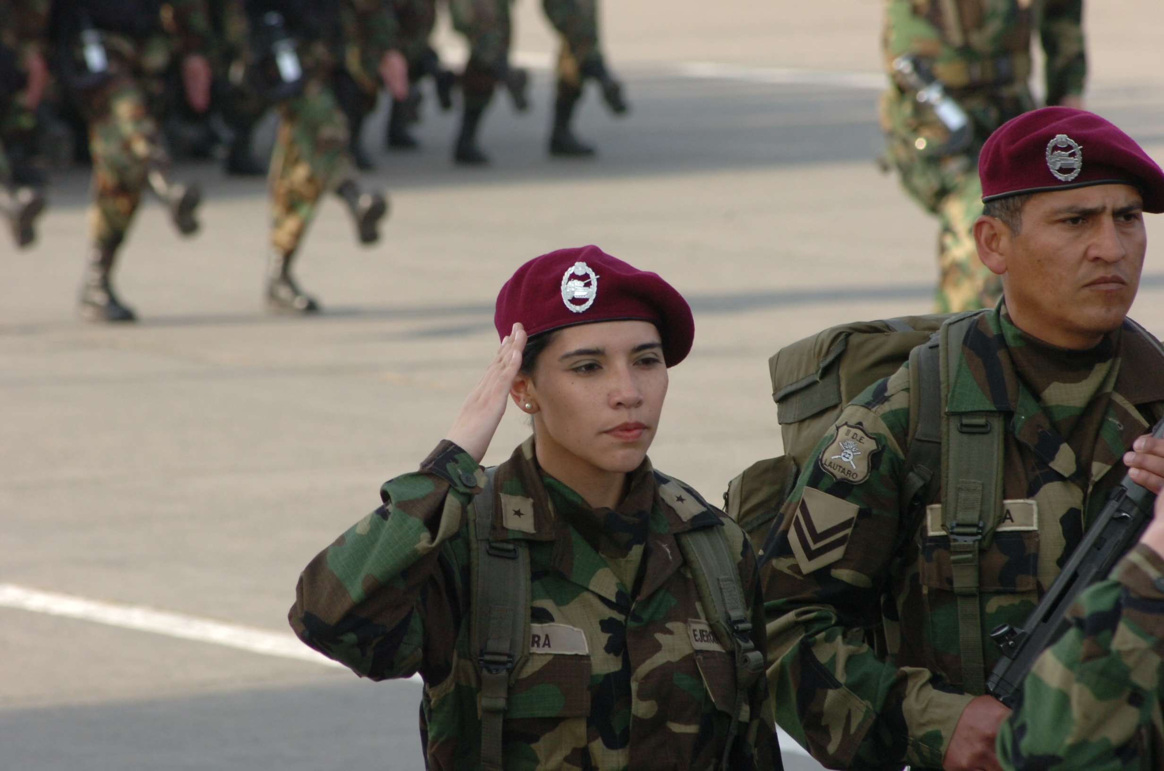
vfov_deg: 4.8
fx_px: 9196
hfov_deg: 7.2
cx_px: 582
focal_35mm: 285
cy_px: 386
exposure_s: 1/320
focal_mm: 190
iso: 640
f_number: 9
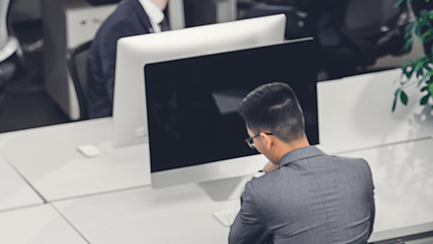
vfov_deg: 5.7
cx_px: 217
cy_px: 272
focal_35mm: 213
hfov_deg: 10.1
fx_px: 2446
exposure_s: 1/250
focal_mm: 135
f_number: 3.5
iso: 80
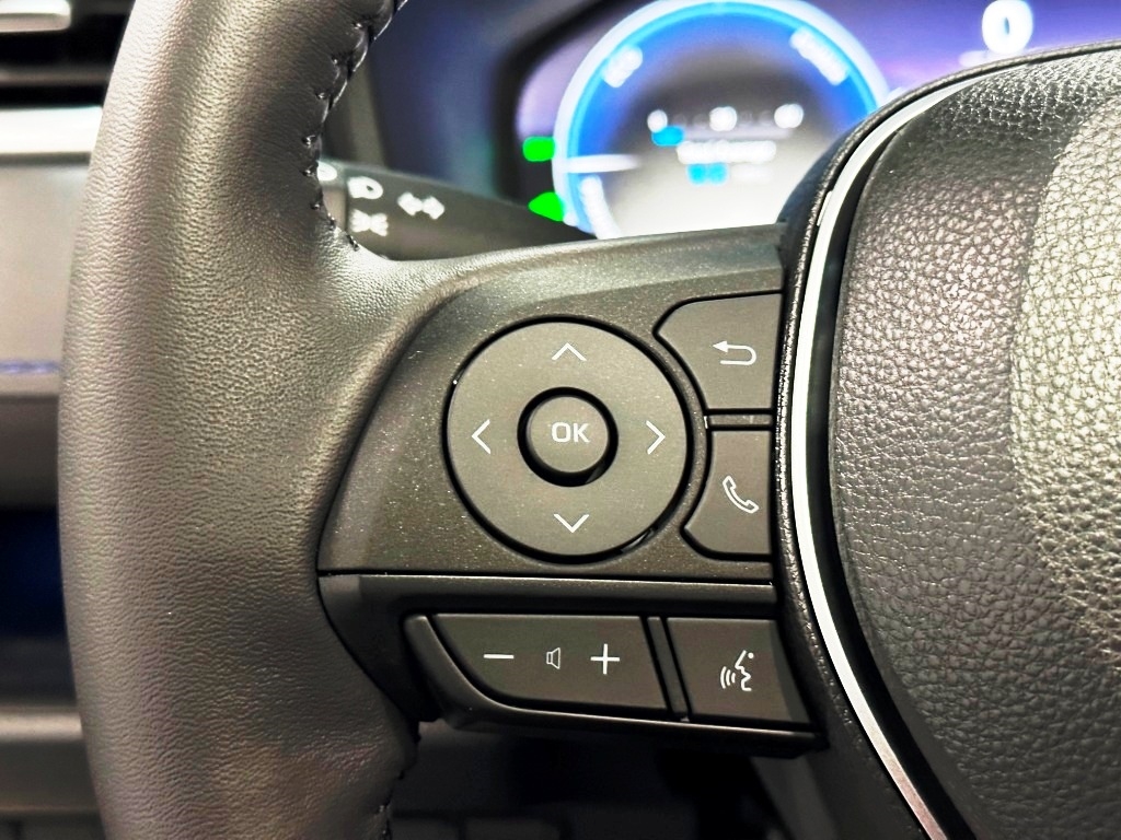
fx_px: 1554
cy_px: 420
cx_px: 560
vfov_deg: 30.3
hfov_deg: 39.7
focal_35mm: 48
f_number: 1.78
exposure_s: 1/30
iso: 640
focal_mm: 6.86
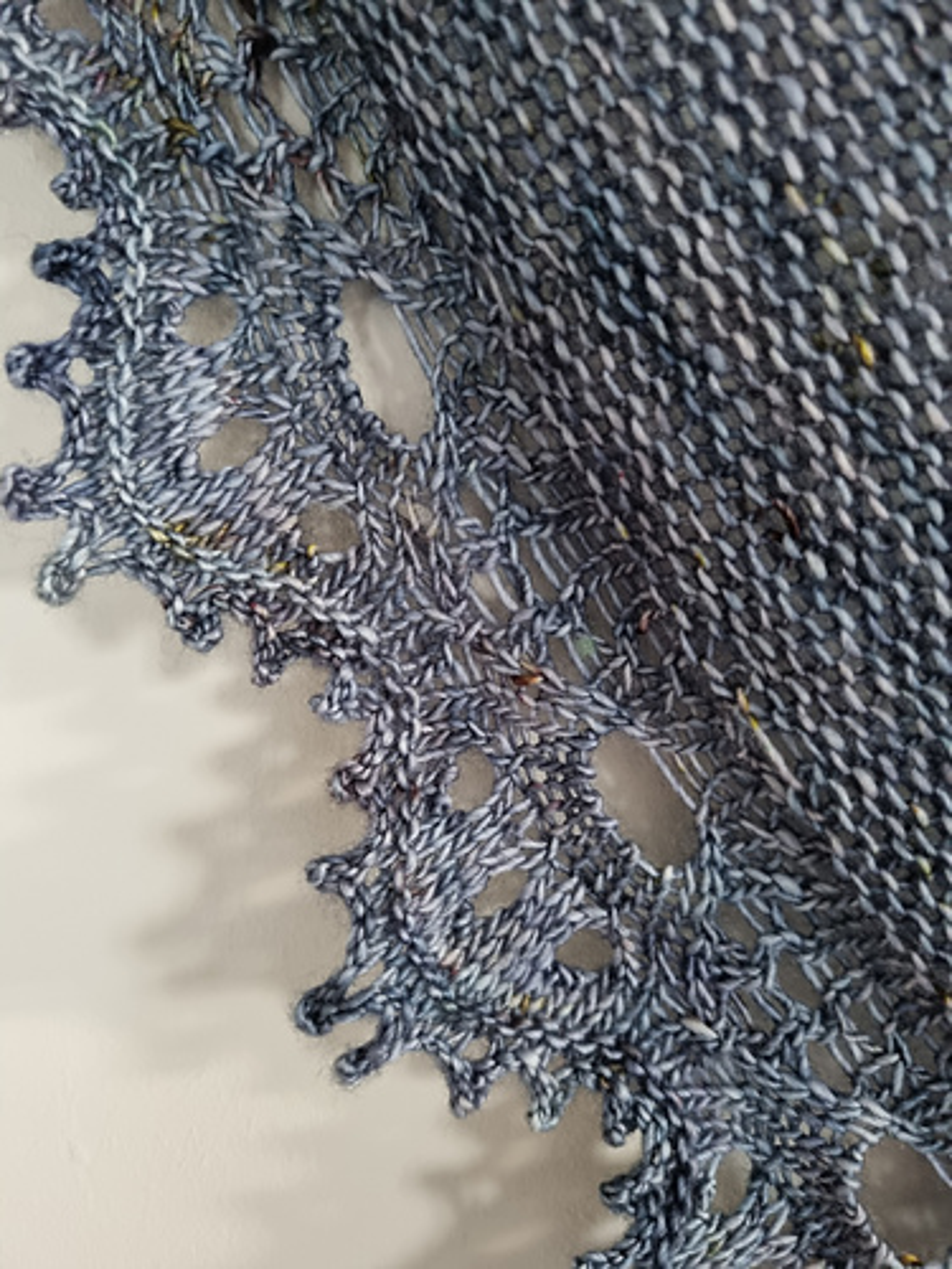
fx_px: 953
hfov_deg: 53.1
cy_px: 634
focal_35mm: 26
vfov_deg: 67.3
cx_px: 476
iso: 500
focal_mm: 5.4
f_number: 1.8
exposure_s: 1/25
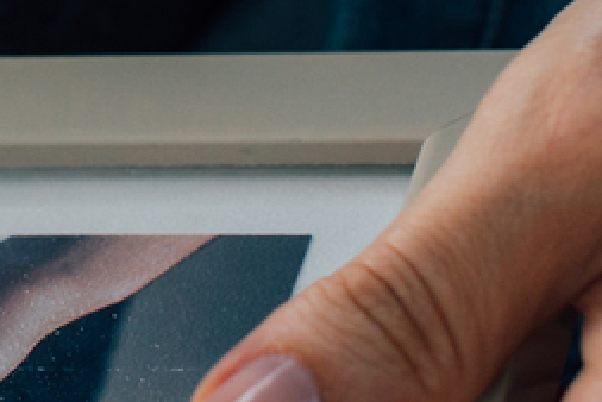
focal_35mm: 277
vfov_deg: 4.9
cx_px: -271
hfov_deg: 7.3
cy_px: -299
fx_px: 4635
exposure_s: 1/200
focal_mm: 35
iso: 200
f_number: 3.5
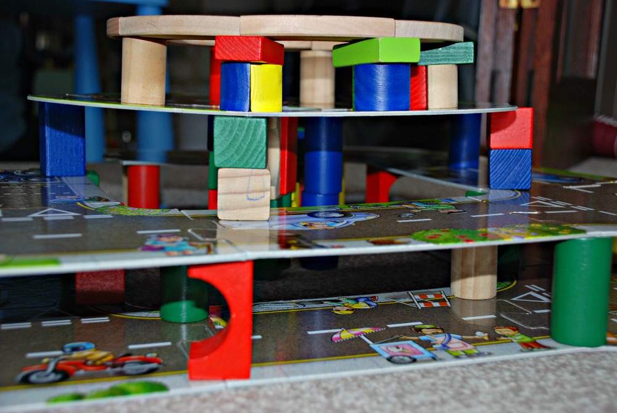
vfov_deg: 28.2
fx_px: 824
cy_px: 206
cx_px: 308
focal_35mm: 48
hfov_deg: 41.1
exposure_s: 1/60
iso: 200
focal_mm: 32
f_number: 4.2
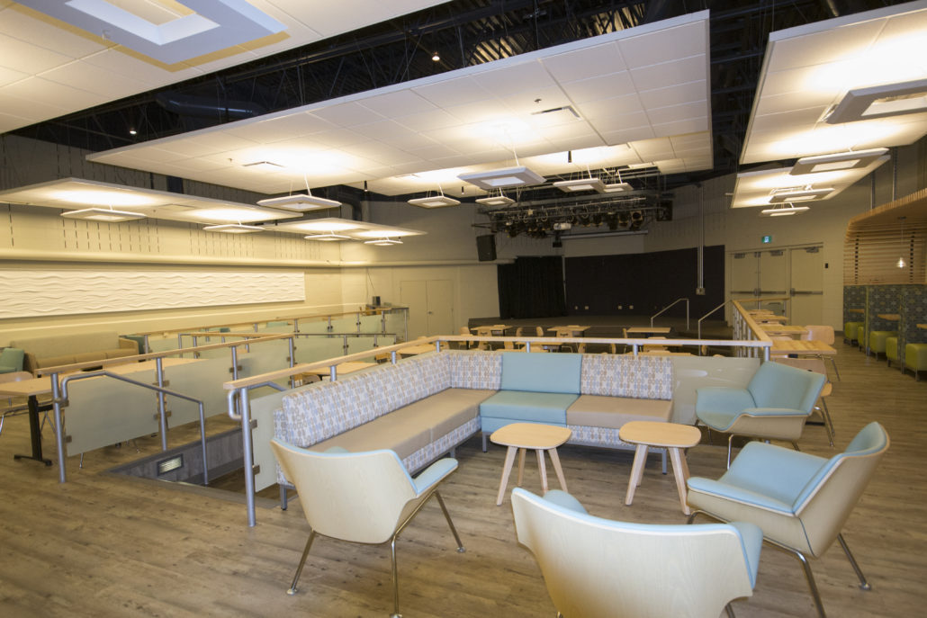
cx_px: 464
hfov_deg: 85.4
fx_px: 502
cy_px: 309
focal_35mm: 20
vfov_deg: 63.2
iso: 1250
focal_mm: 13
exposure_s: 1/60
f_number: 4.5
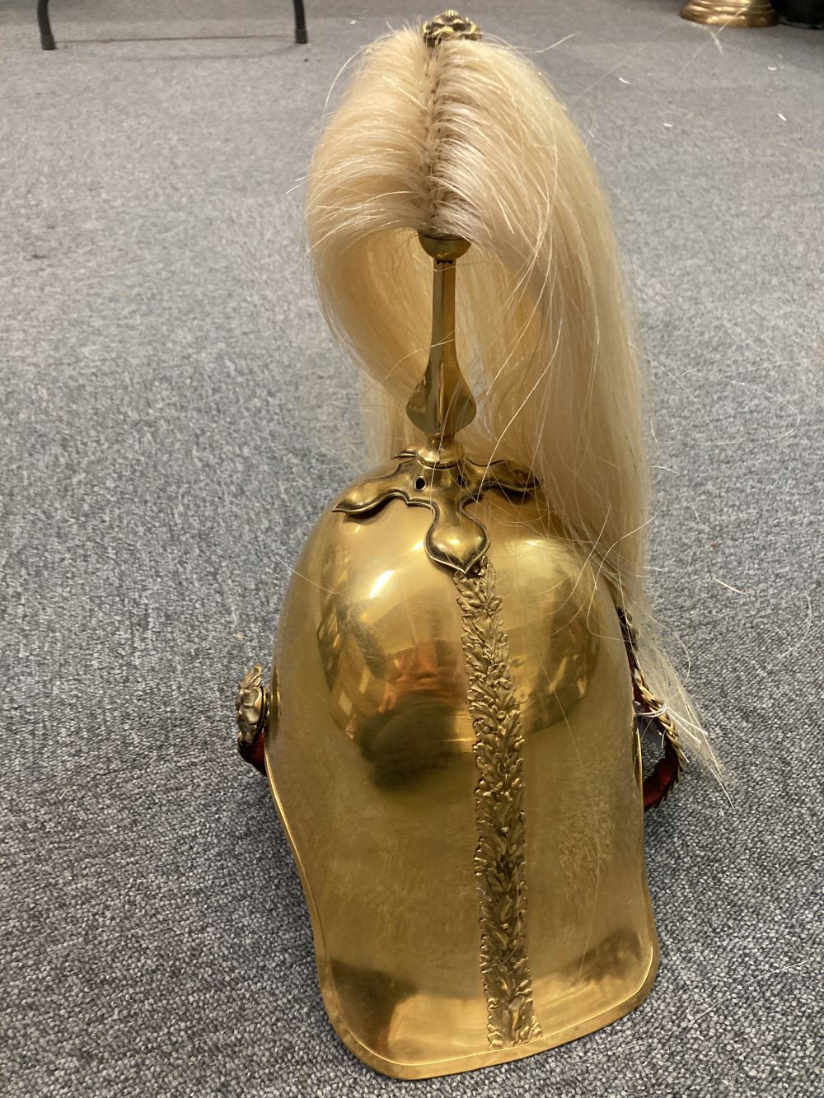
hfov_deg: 49.8
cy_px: 549
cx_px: 412
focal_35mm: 28
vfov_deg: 63.4
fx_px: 889
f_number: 1.8
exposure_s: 1/50
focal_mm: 3.99
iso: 200
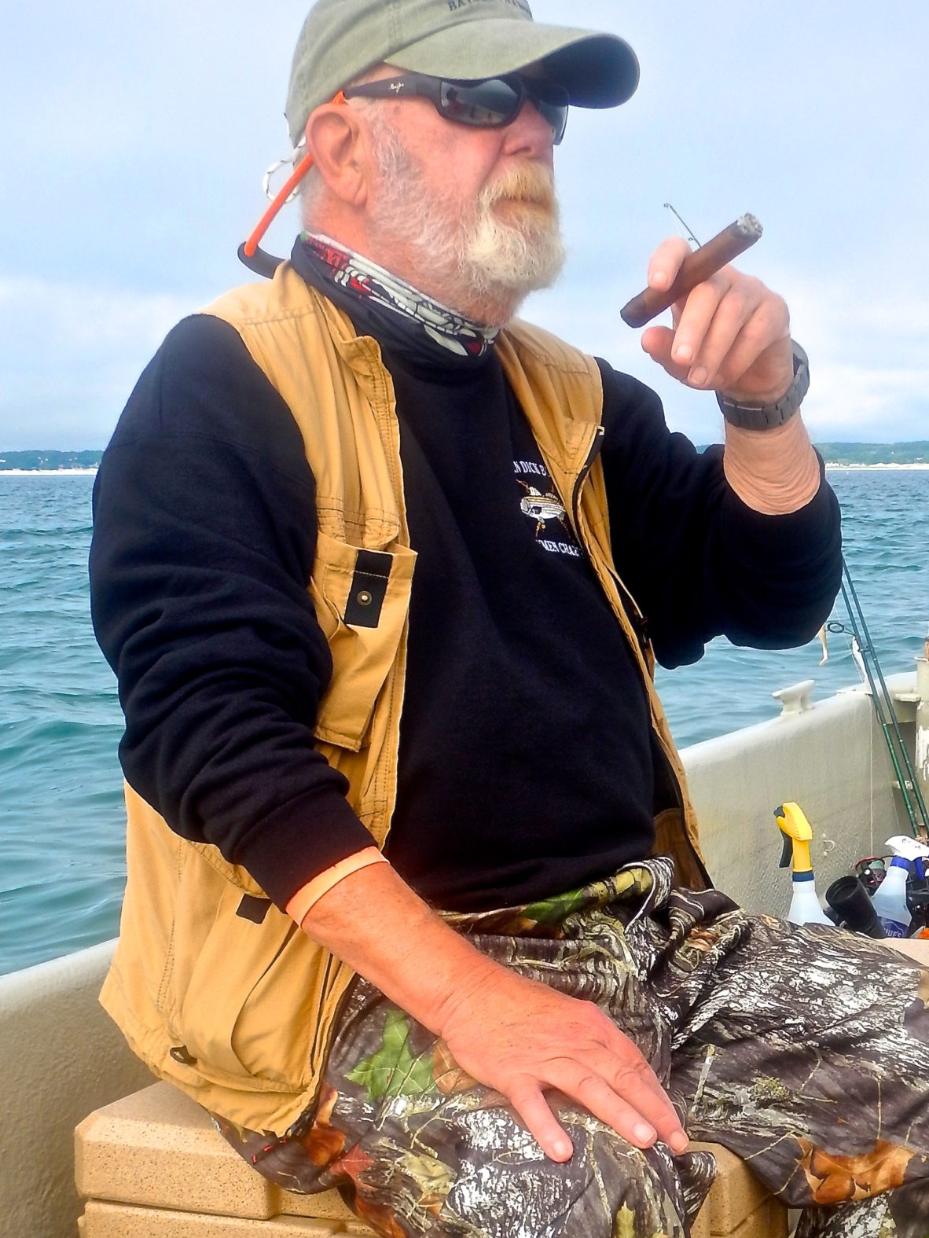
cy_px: 944
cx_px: 579
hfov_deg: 22.5
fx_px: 2325
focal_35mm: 65
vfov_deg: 29.3
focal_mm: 7.2
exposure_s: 1/320
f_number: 4.2
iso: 125
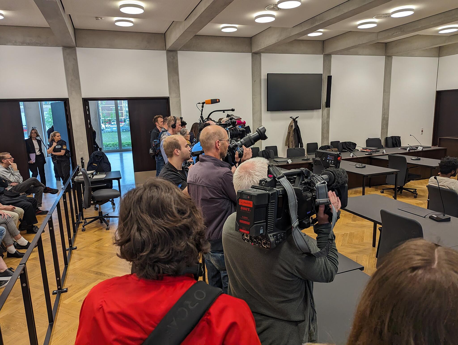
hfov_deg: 71.5
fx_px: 318
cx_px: 229
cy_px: 172
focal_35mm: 24
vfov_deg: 56.9
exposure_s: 1/200
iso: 109
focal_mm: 6.81
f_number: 1.85
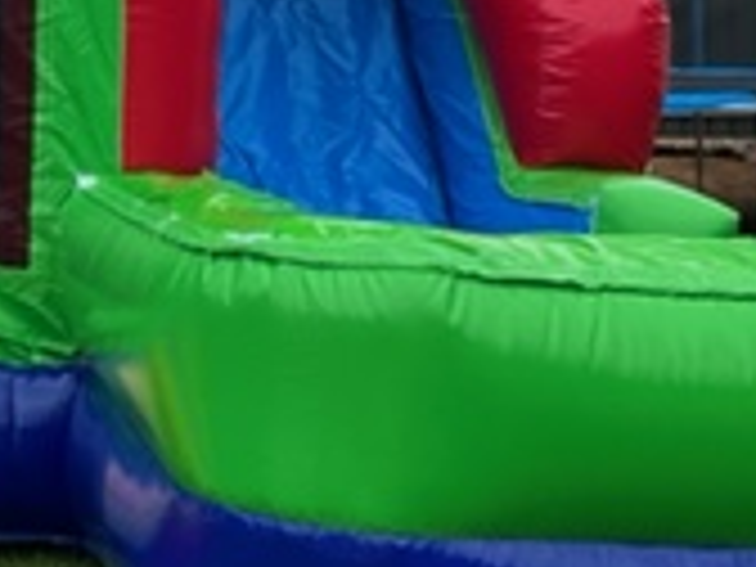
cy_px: -162
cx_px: -112
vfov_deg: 14.3
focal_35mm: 99
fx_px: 2162
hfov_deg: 18.9
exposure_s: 1/4651
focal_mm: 5.1
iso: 50
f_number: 1.6
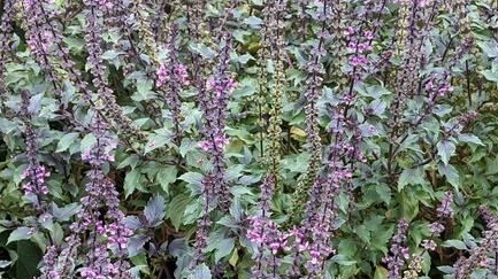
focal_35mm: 68
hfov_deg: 30.9
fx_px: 897
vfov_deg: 17.4
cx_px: 307
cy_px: 264
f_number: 1.8
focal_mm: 4.44
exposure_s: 1/125
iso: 78
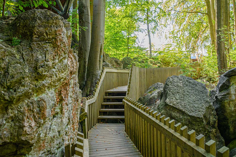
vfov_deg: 45.0
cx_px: 121
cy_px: 76
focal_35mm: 29
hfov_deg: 63.6
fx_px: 190
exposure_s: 1/200
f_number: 3.5
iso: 320
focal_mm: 18
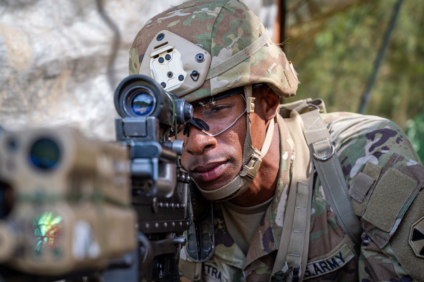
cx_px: 195
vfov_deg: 20.0
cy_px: 157
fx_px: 800
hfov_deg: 29.7
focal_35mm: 68
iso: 560
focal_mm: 57
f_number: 4
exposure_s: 1/500
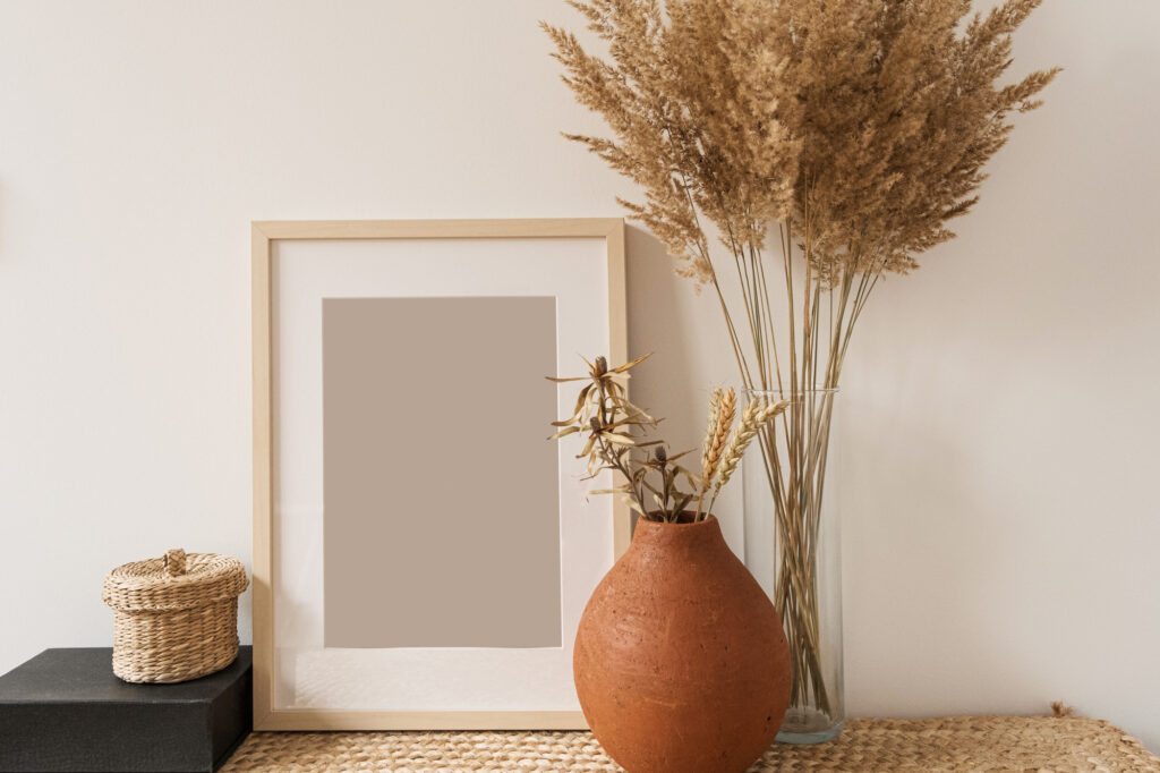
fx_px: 999
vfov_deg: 42.3
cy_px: 386
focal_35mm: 31
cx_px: 580
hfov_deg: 60.3
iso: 1600
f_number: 4
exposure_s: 1/100
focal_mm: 20.5
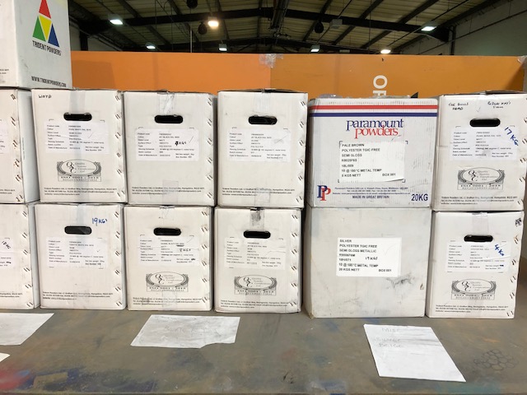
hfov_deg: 63.4
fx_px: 426
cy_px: 198
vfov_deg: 49.7
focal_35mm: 28
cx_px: 264
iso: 40
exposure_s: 1/33
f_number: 1.8
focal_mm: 4
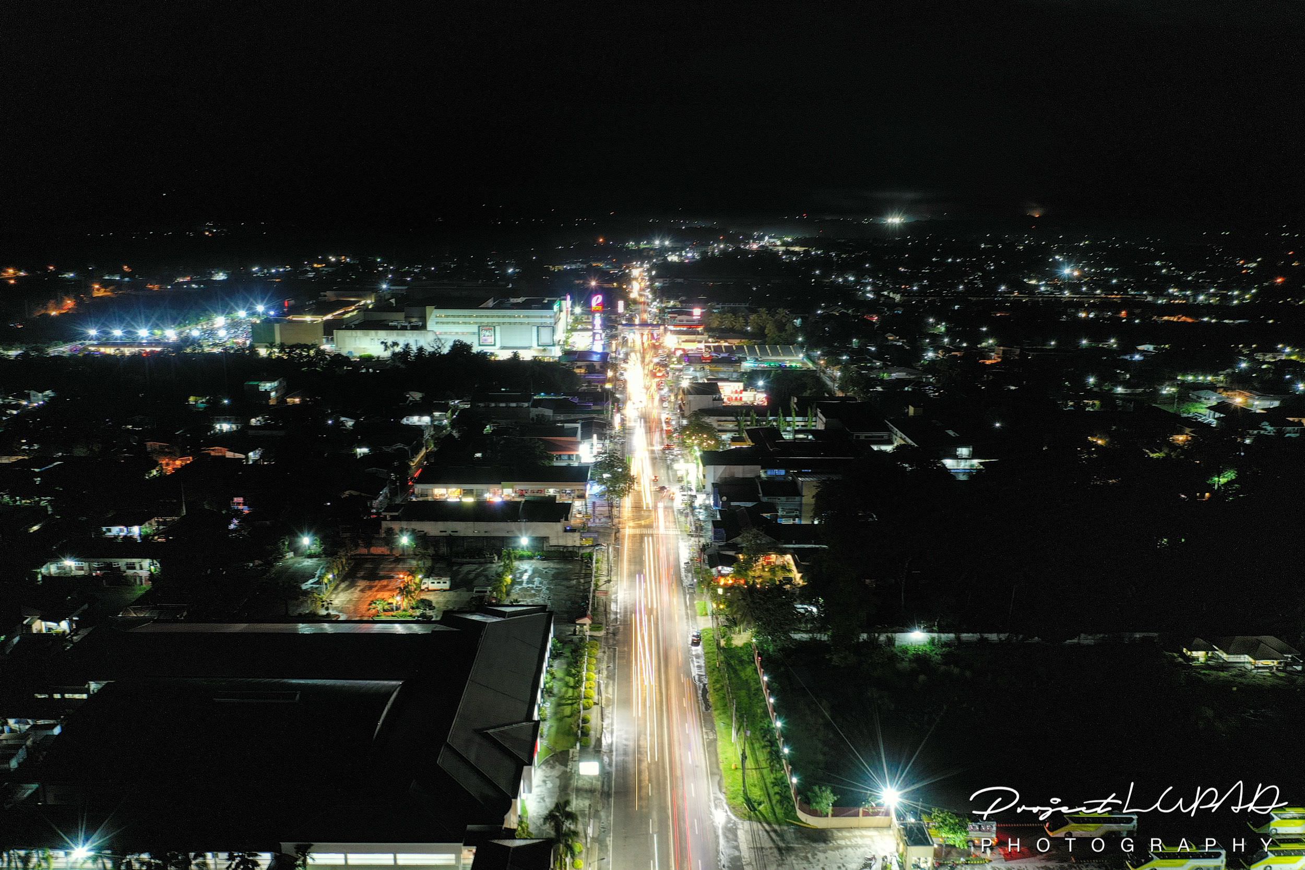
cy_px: 435
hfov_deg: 65.5
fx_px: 1015
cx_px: 652
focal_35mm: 28
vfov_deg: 46.4
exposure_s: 5
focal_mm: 10.26
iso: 100
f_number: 4
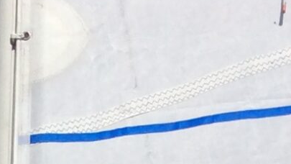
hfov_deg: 9.6
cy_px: 666
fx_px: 1698
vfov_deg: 4.9
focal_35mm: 220
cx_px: -77
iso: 32
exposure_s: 1/4405
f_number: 2.4
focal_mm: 3.3
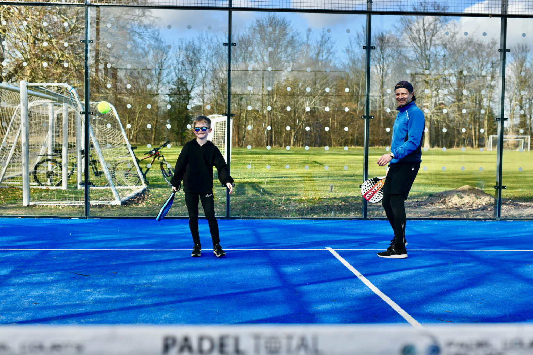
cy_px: 178
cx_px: 266
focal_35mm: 50
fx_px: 740
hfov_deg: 39.6
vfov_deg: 27.0
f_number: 5
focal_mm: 50
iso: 200
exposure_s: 1/2000
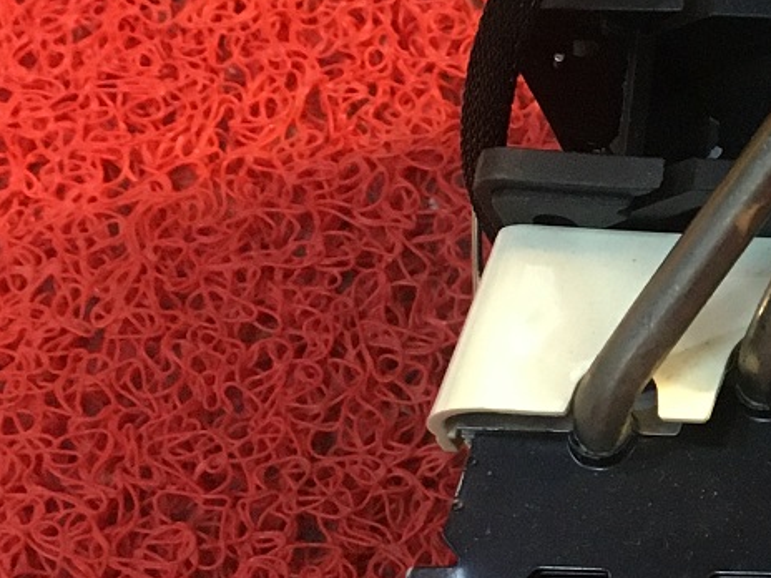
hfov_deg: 15.6
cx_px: 1312
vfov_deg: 13.2
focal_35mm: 111
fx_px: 2472
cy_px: 527
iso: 200
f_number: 2.2
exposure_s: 1/25
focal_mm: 4.15
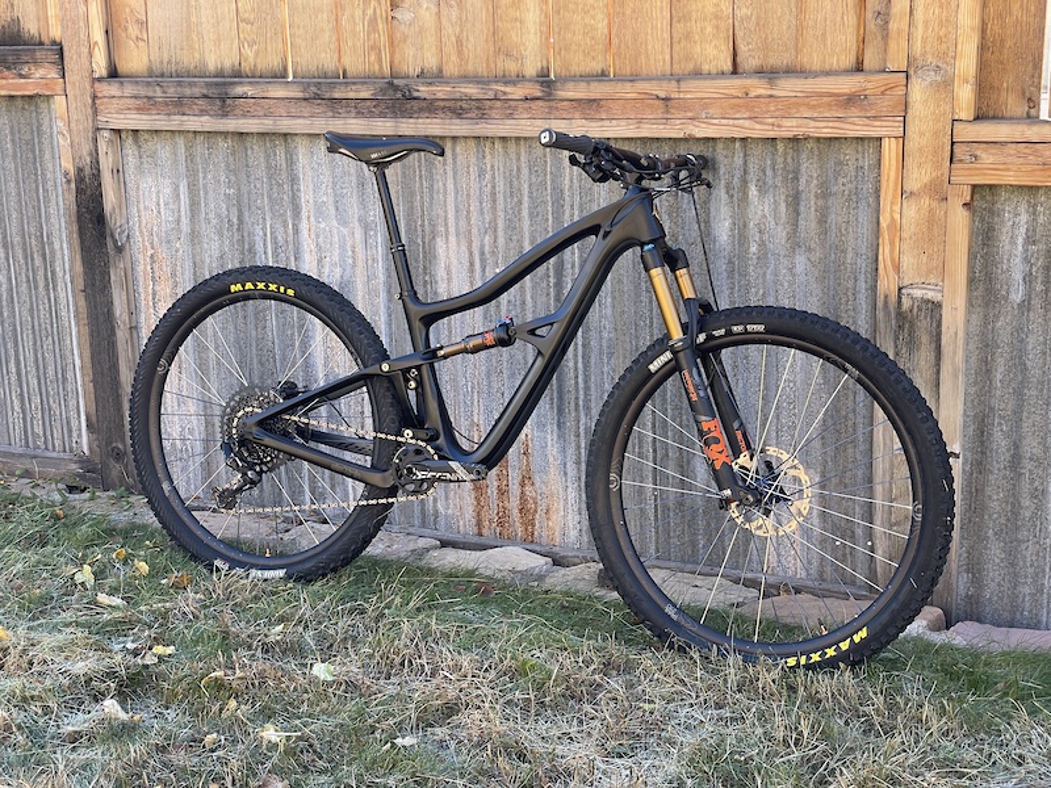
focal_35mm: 52
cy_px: 394
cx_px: 526
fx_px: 1579
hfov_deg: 36.8
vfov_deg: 28.0
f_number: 2
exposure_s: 1/99
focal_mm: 6
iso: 25
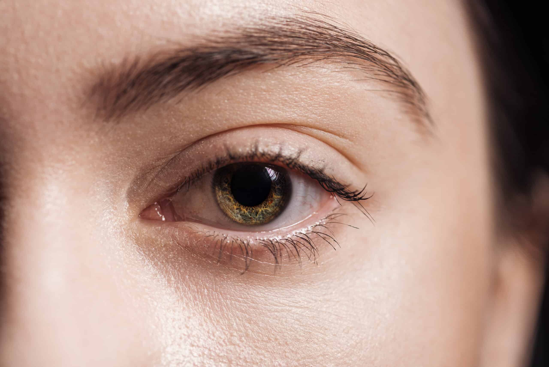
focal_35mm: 105
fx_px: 1602
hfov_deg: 19.4
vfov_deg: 13.1
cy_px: 184
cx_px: 274
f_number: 9
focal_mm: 105
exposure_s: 1/160
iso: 125
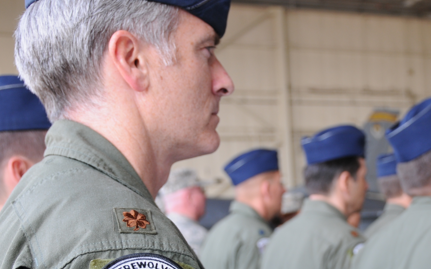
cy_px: 234
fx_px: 799
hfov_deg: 29.8
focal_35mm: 68
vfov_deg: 18.9
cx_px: 313
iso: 200
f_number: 3.8
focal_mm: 24
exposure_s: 1/125
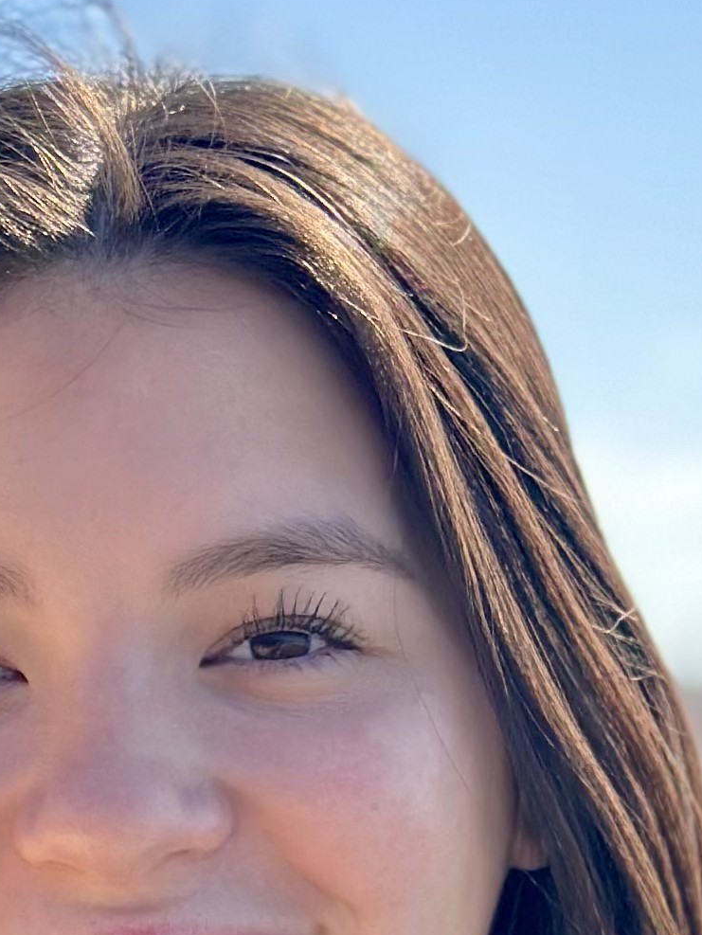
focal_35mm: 196
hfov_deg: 7.6
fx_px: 5296
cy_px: 1100
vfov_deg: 9.9
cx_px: 100
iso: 80
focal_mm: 6.86
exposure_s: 1/3876
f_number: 1.78
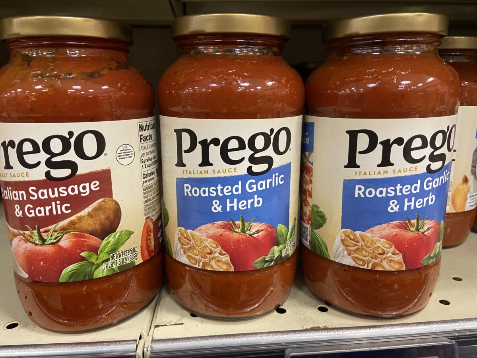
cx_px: 238
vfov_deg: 53.1
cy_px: 179
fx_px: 358
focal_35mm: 26
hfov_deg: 67.3
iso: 250
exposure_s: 1/60
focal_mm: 4.25
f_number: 1.8
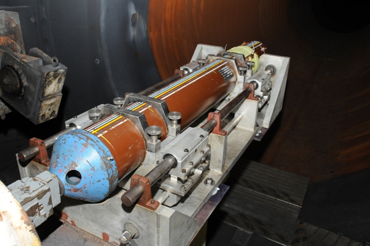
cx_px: 185
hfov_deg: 57.3
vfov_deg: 39.9
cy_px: 123
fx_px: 339
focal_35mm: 33
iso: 800
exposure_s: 1/60
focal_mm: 22
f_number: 8
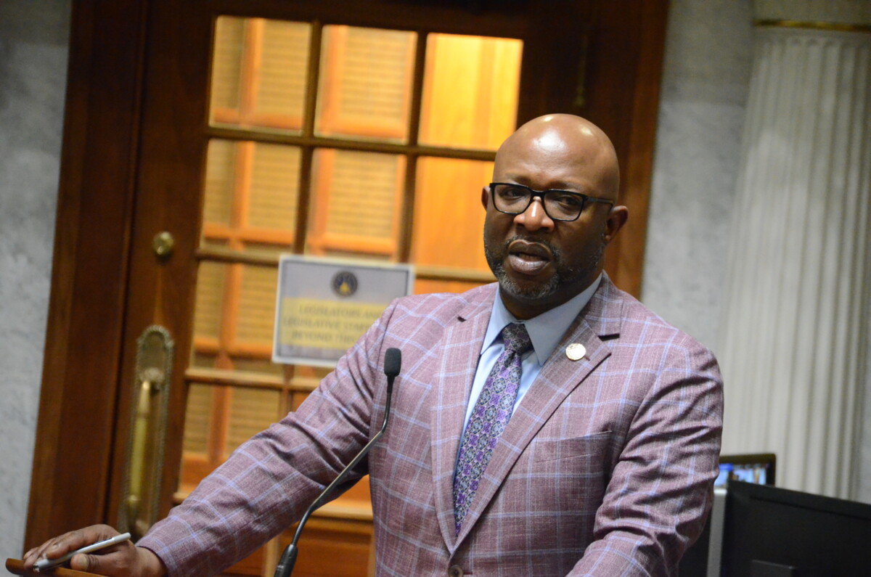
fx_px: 4708
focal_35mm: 195
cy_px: 288
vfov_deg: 7.0
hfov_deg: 10.6
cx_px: 436
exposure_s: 1/80
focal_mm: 130
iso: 6400
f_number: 5
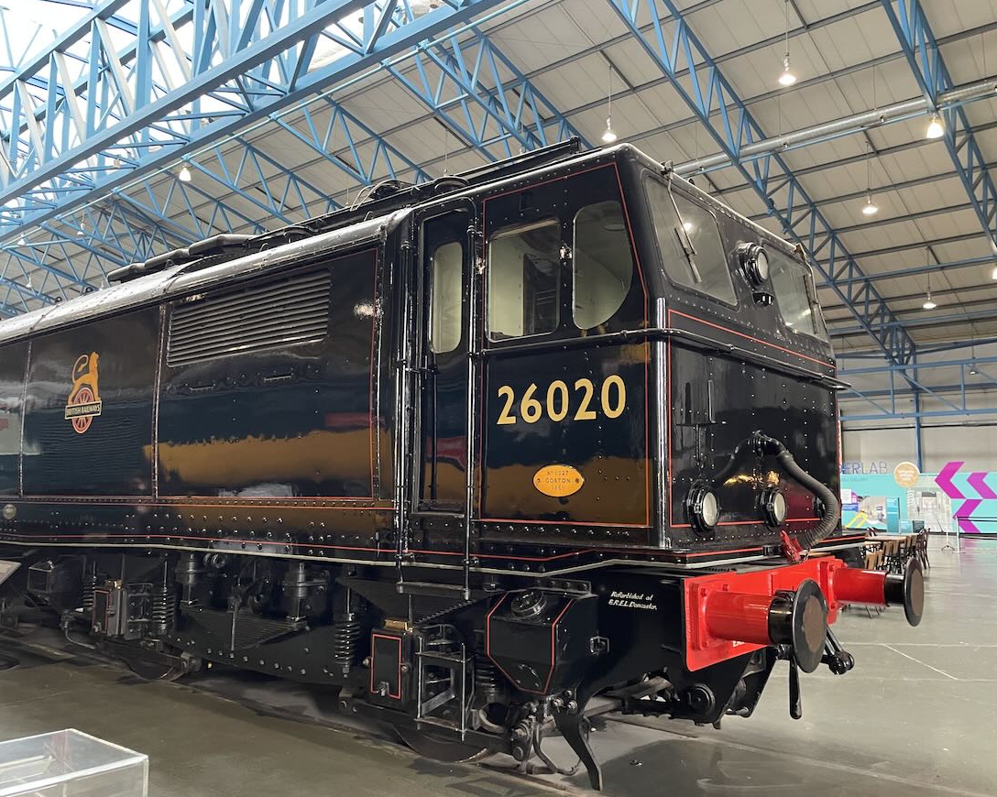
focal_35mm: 28
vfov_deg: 51.5
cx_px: 504
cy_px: 410
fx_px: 826
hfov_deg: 62.2
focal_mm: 4.2
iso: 500
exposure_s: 1/54
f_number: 1.6
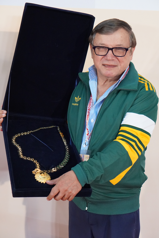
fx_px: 497
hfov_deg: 18.2
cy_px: 119
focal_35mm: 75
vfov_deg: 27.0
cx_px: 80
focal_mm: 50
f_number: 4
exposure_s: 1/160
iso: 5000
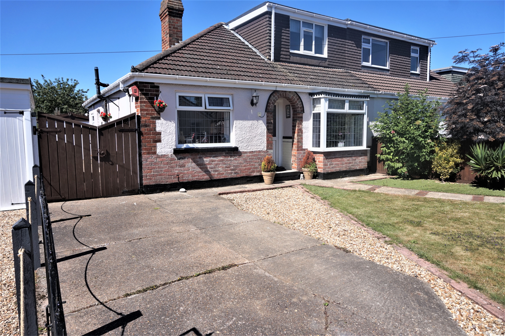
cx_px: 252
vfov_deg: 53.1
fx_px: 336
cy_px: 168
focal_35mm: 24
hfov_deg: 73.8
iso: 100
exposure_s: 1/640
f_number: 7.1
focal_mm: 16
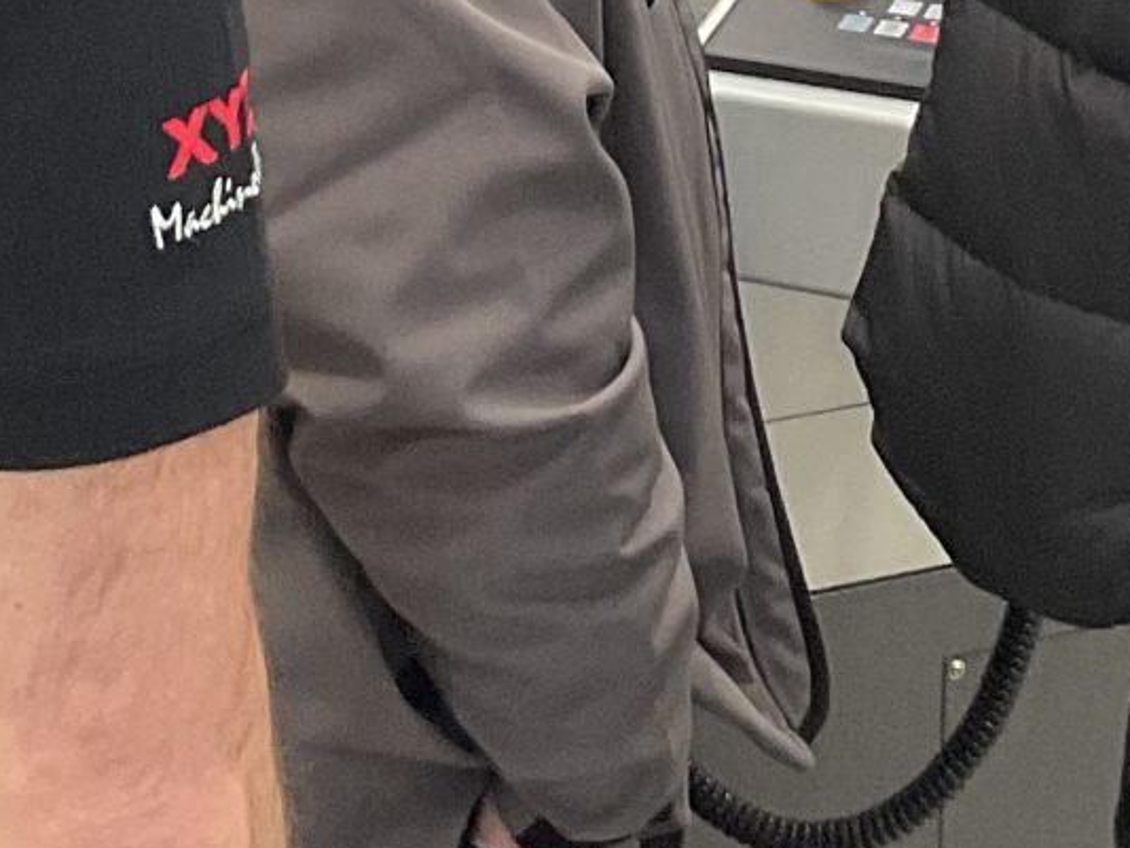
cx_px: 265
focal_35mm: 139
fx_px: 4540
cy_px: -493
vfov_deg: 10.3
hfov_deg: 14.1
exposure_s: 1/50
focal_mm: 3
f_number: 1.8
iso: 64
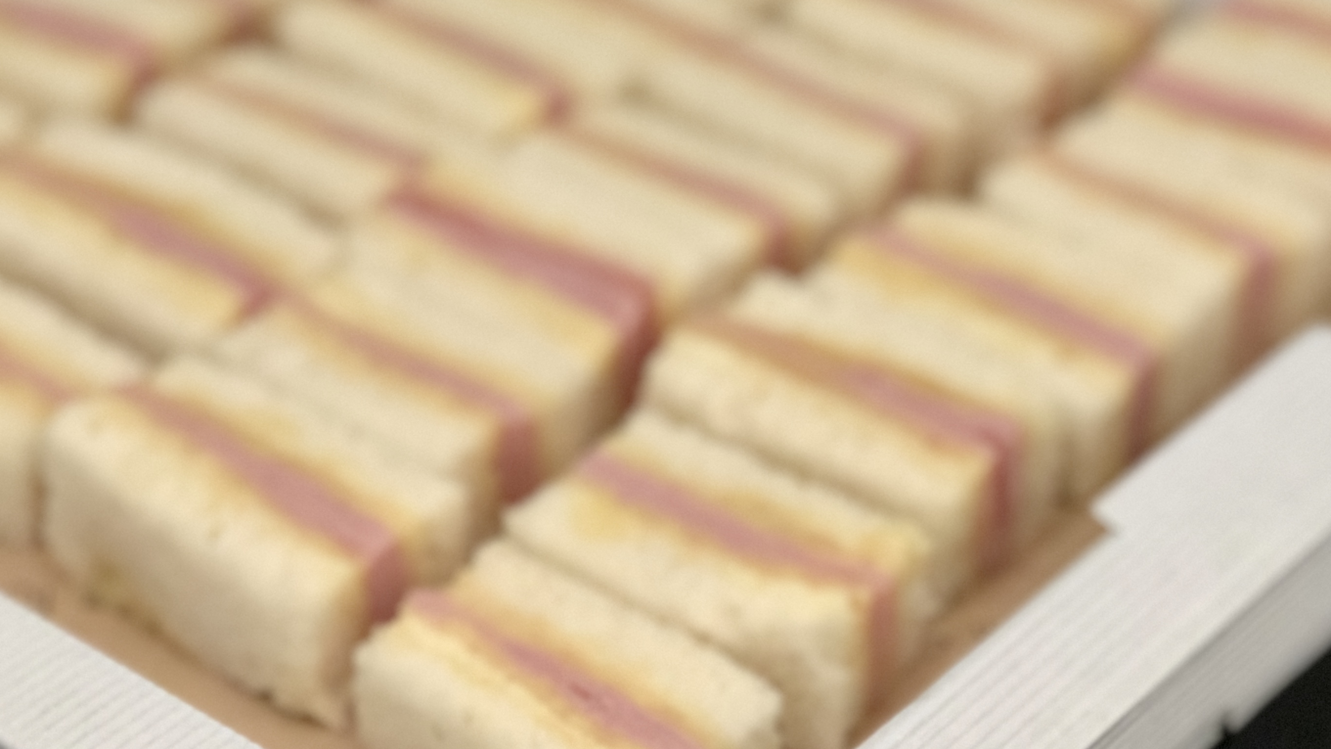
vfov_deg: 13.1
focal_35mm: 92
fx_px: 3247
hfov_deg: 23.1
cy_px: 652
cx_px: 574
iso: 640
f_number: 2.8
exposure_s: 1/33
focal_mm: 6.6
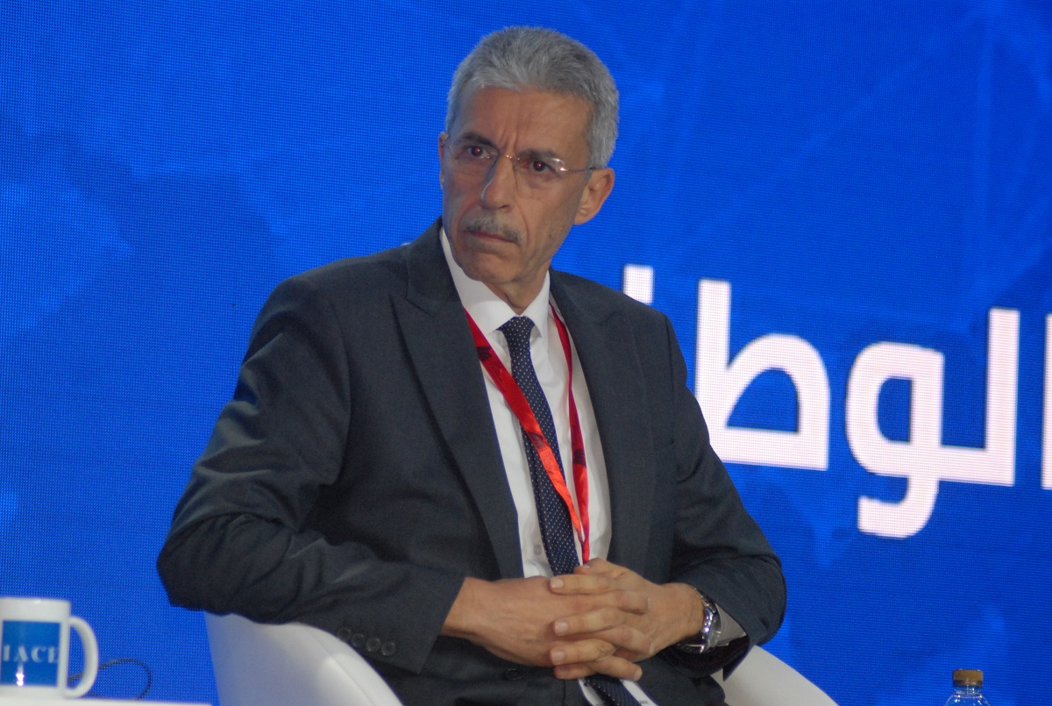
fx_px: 5709
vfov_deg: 7.1
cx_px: 526
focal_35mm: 195
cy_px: 353
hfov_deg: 10.5
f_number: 4.2
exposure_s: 1/100
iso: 800
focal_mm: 130
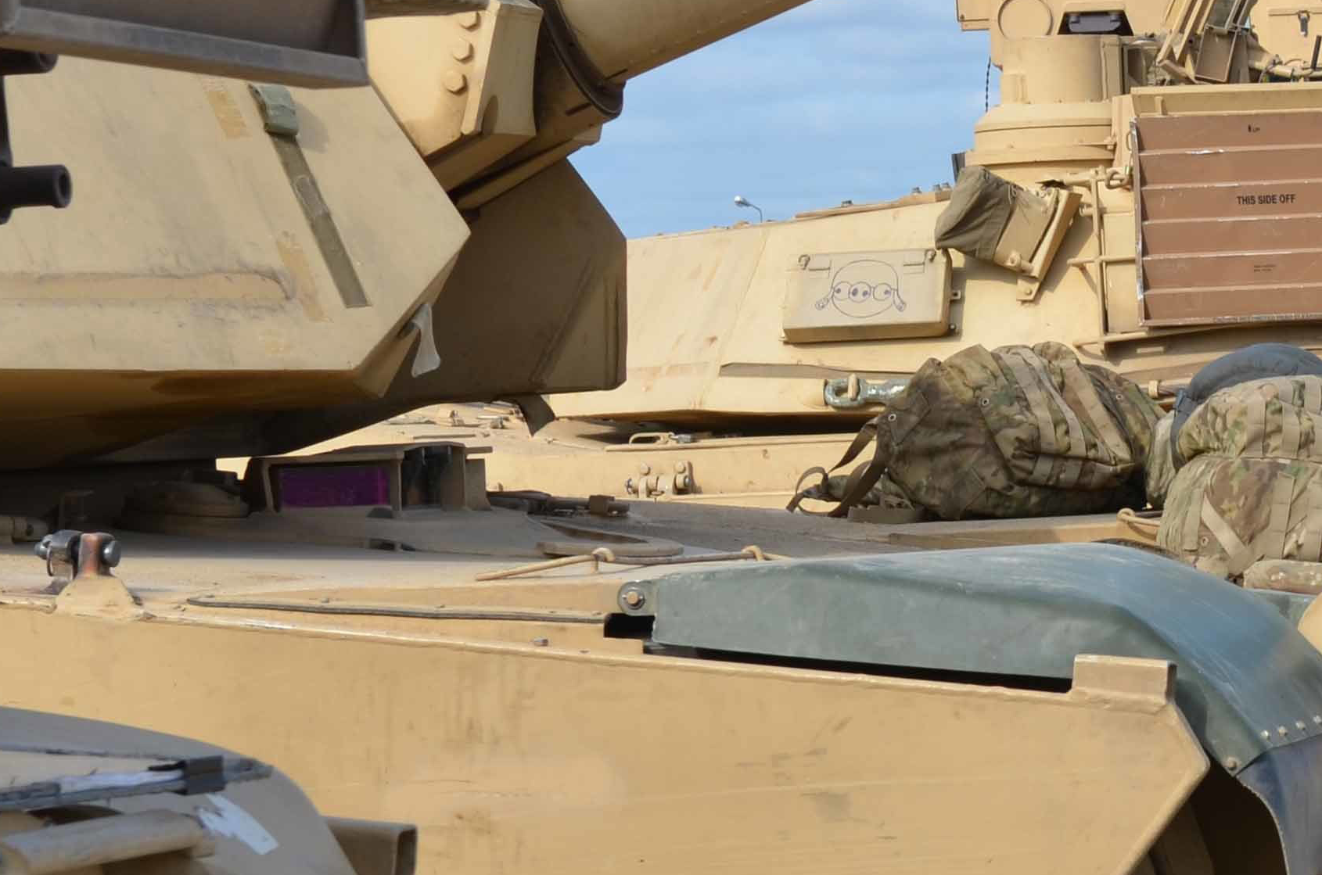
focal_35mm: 175
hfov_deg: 11.5
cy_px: 254
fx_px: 6412
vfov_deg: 7.8
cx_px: 1679
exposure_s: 1/250
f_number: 8
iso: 125
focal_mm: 40
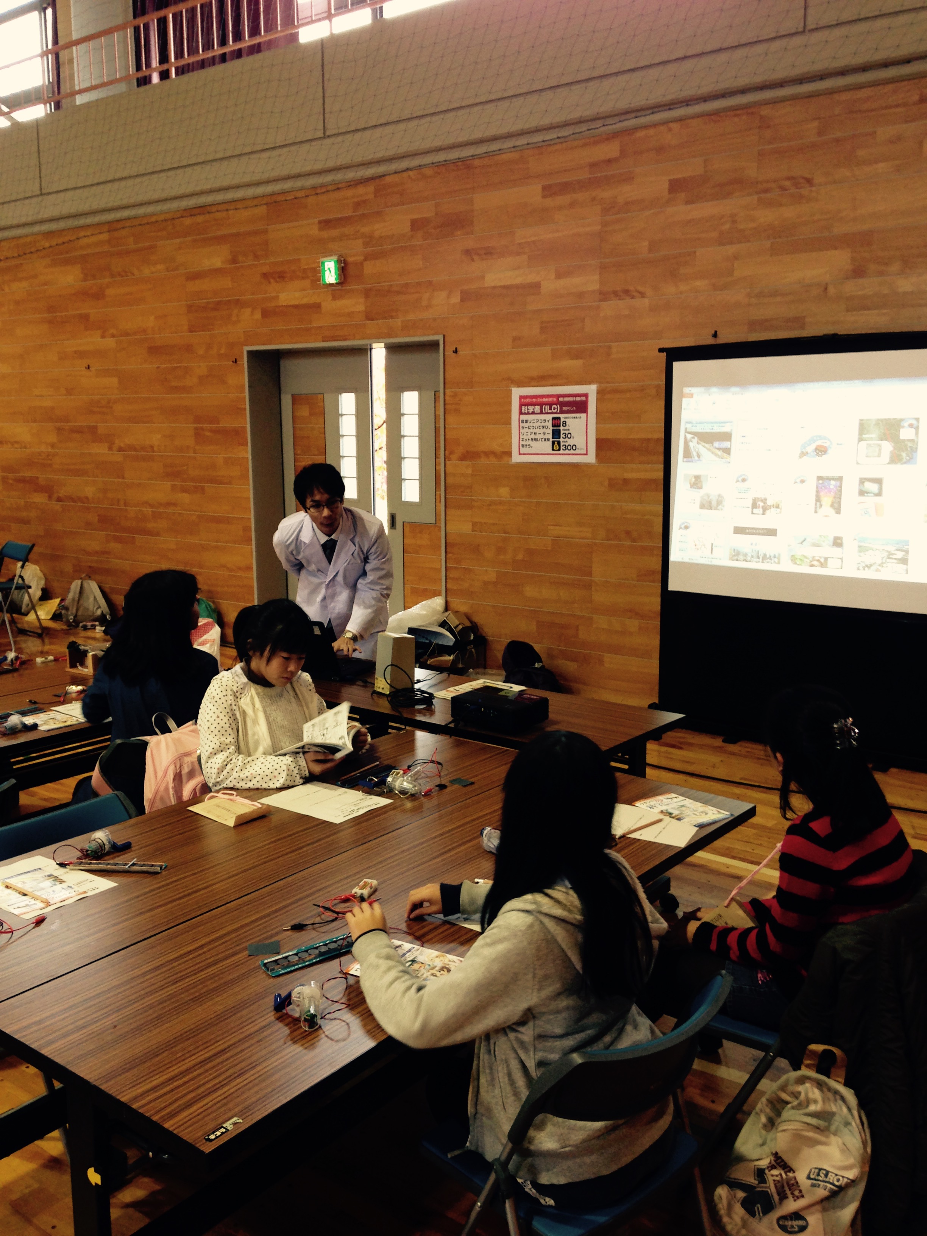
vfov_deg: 55.4
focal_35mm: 33
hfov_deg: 42.9
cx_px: 464
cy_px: 618
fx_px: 1178
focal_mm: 4.12
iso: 80
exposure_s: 1/20
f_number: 2.4
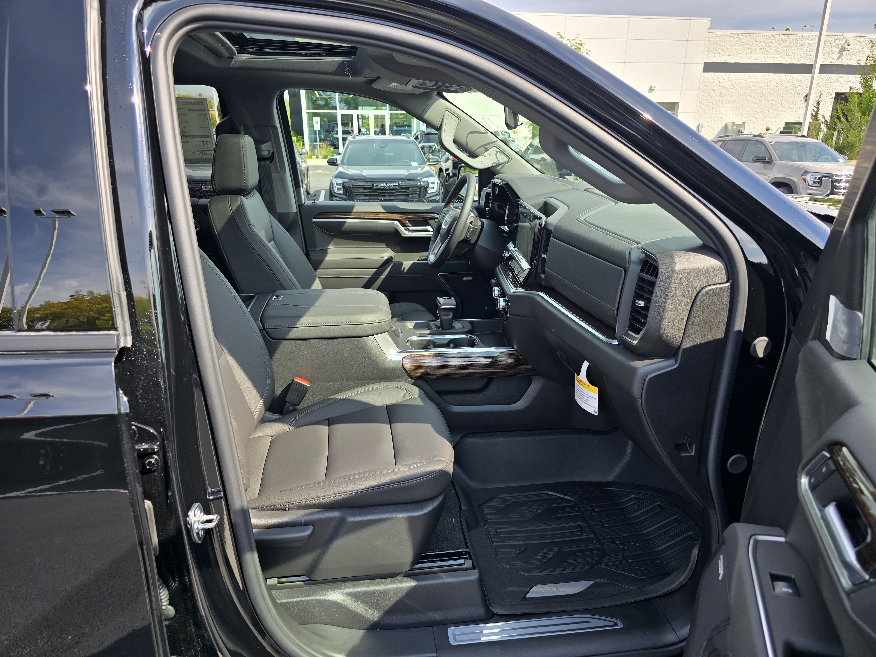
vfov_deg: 58.9
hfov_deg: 73.9
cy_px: 328
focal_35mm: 23
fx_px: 582
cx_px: 438
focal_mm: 6.3
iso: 12
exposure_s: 1/266
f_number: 1.7
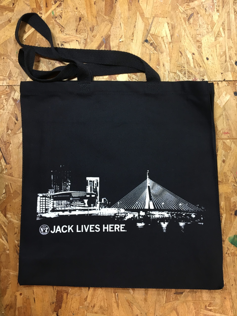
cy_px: 158
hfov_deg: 48.2
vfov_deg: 61.7
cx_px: 118
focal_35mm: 29
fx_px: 265
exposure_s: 1/30
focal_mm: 4.15
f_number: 2.2
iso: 80
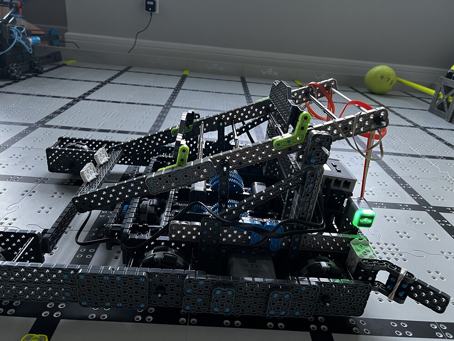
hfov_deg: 67.3
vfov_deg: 53.1
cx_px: 227
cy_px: 170
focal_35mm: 26
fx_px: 341
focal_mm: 5.7
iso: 500
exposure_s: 1/58
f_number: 1.5
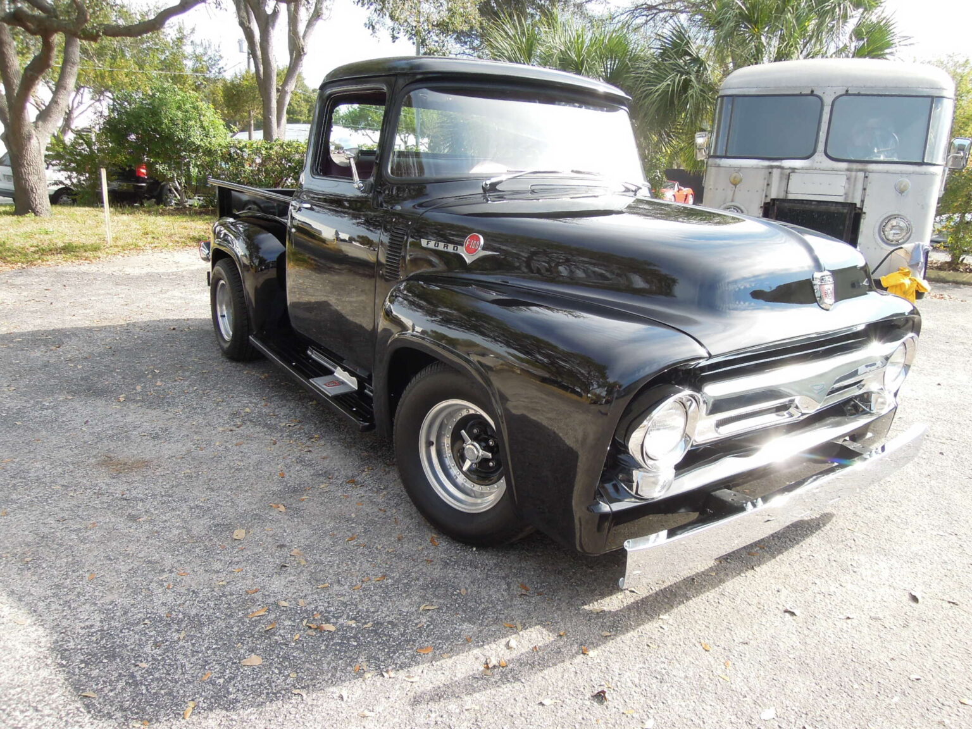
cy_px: 364
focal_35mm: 24
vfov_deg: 56.8
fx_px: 674
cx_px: 486
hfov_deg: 71.6
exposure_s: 1/640
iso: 160
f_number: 2.8
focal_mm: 4.3
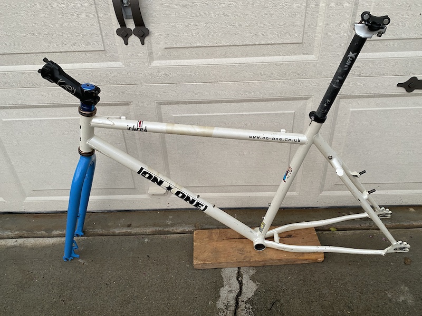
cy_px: 158
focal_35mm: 26
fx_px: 317
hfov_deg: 67.3
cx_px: 211
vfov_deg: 53.1
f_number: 1.8
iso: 200
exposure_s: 1/60
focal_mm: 4.25
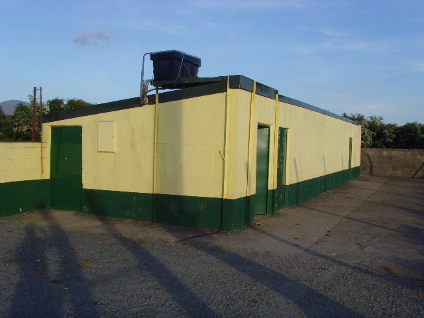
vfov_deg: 36.8
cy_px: 159
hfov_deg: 47.9
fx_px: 478
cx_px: 212
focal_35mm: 39
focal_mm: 6.6
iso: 80
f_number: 6.3
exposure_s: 1/180
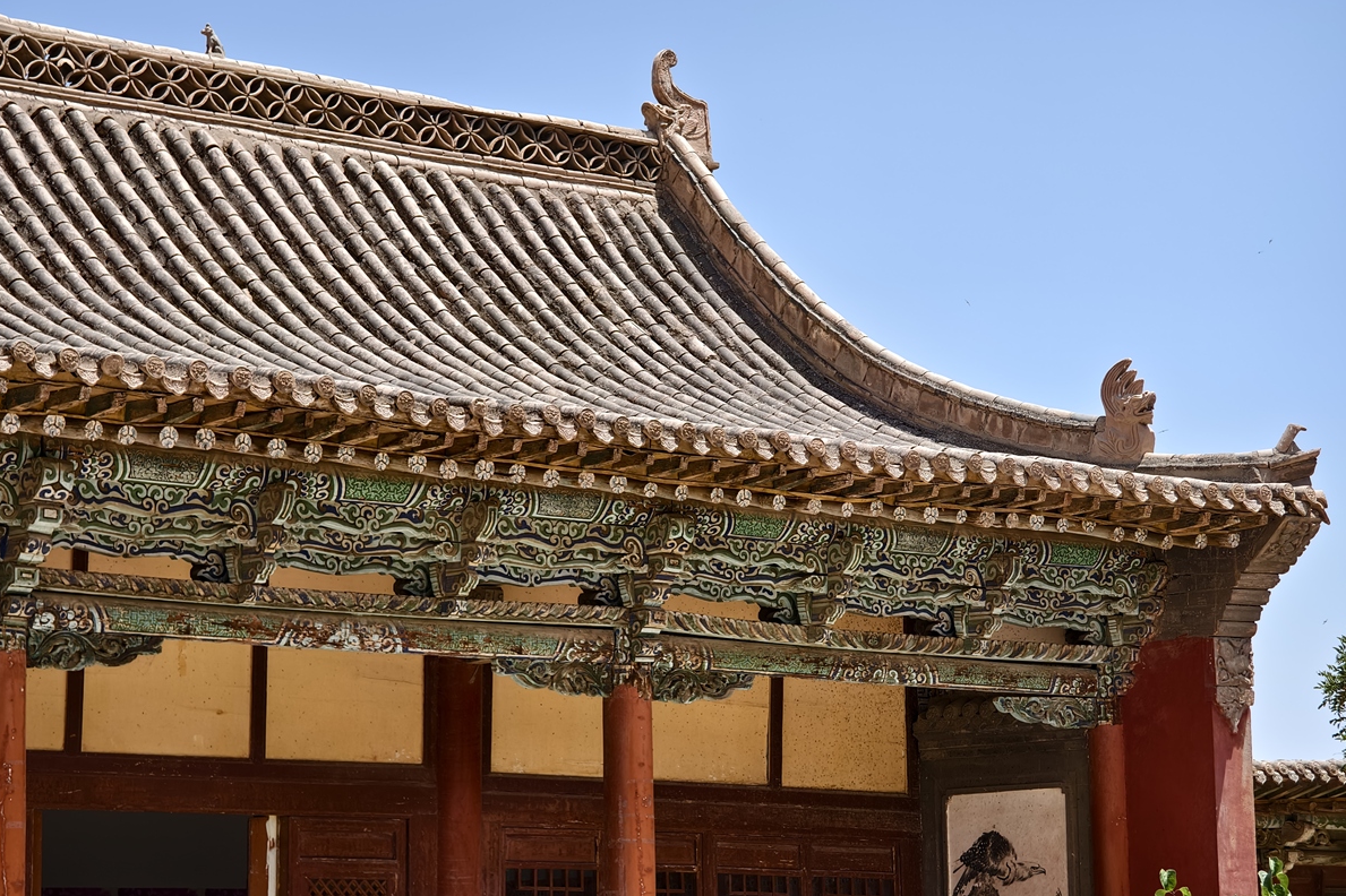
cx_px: 676
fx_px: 3925
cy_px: 471
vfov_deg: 13.0
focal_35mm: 105
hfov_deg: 19.5
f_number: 2.5
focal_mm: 16.57
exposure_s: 1/556
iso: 50
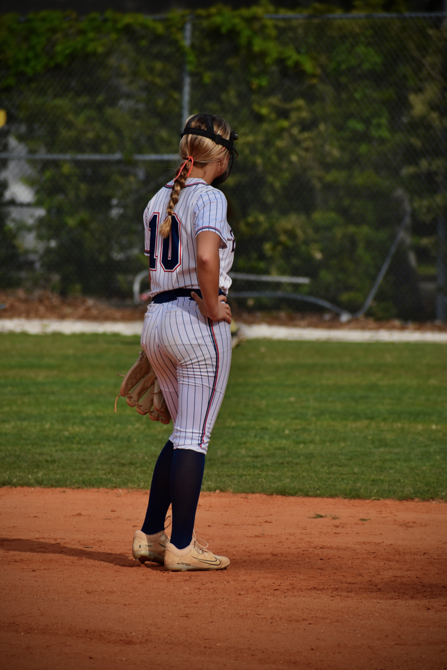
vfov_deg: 5.7
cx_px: 224
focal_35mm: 360
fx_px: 6703
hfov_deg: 3.8
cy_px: 335
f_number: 6
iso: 200
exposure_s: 1/1250
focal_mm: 240
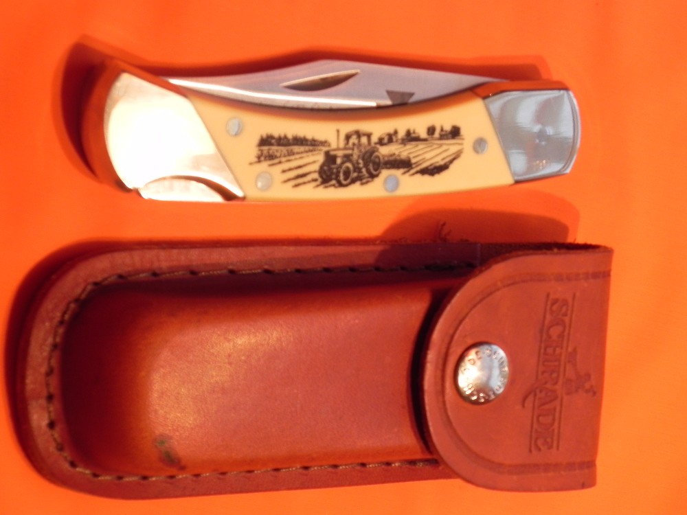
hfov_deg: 18.7
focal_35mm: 105
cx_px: 344
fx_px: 2084
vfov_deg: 14.1
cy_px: 258
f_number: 4
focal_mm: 18.8
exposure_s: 1/114
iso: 160
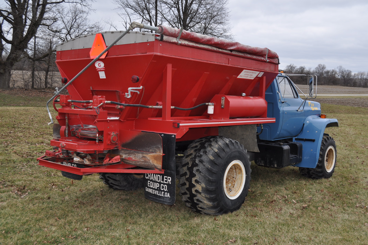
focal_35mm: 39
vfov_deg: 34.1
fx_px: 398
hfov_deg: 49.6
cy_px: 122
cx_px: 184
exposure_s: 1/200
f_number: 5.6
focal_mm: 26
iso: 200
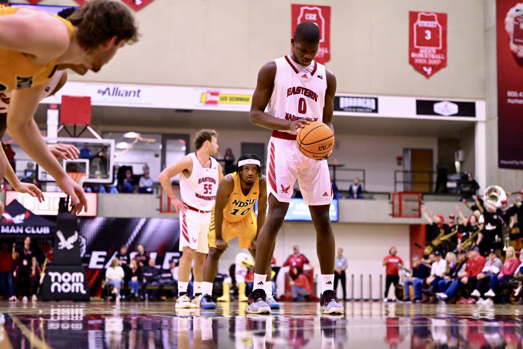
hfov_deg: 28.8
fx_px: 1017
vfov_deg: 19.5
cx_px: 262
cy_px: 174
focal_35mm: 70
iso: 8000
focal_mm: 70
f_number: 2.8
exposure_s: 1/1250
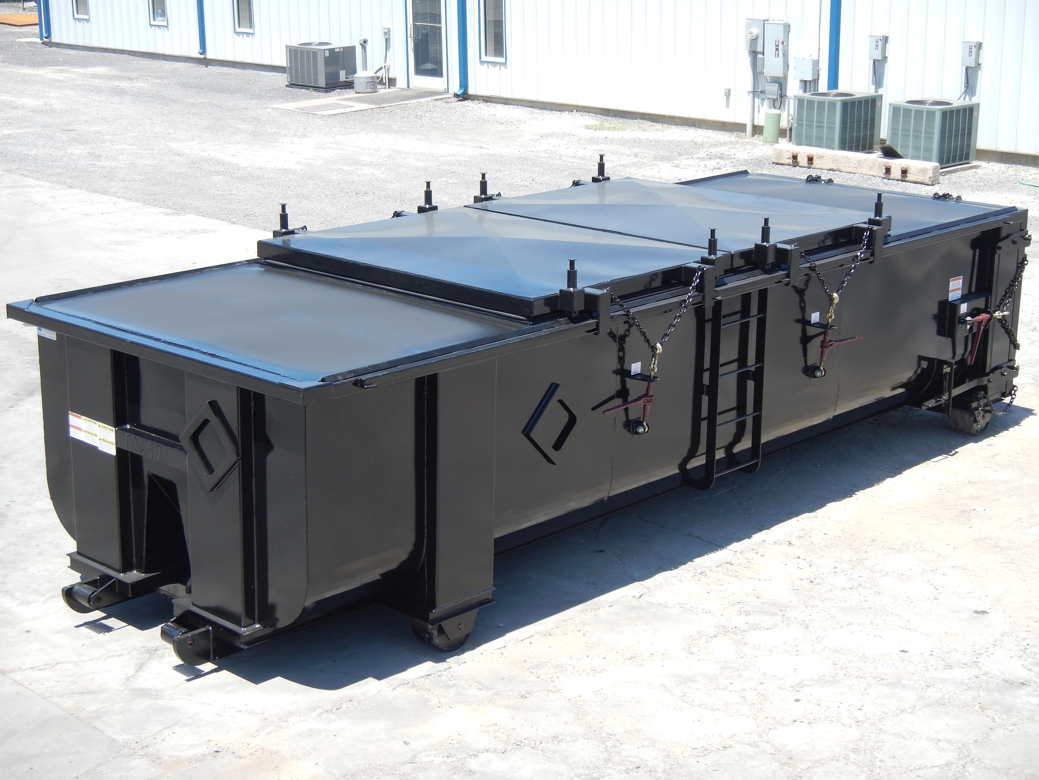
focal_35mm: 60
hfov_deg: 32.2
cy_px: 390
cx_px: 520
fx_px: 1801
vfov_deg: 24.4
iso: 125
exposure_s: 1/500
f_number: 4.2
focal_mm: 10.8
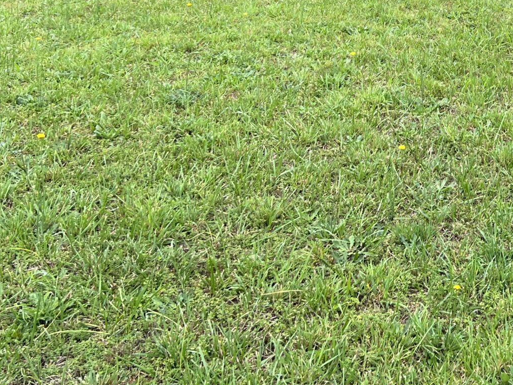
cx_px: 446
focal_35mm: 65
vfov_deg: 21.6
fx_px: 963
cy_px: -20
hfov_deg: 28.8
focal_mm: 5.7
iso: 50
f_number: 1.5
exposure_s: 1/1038
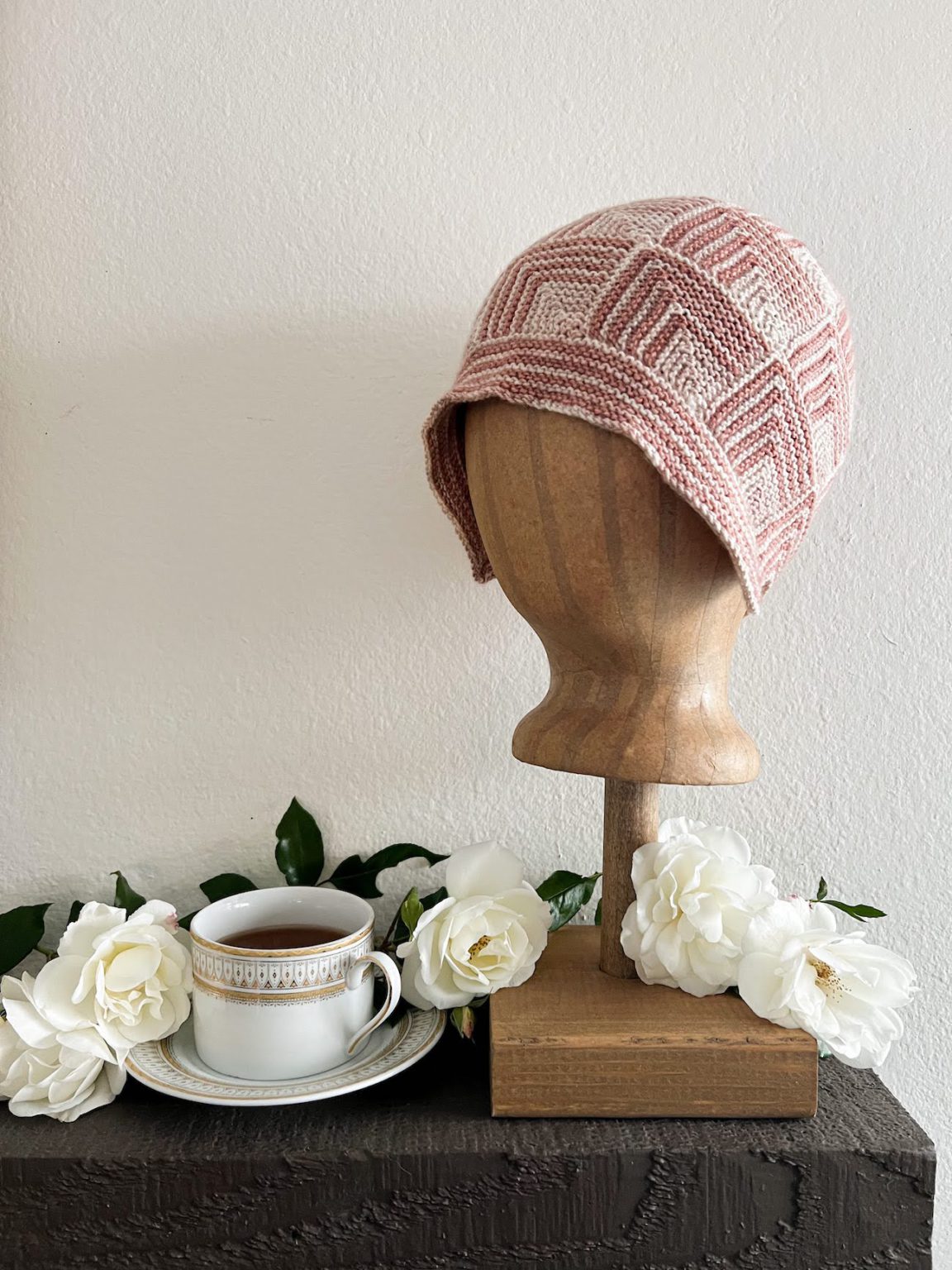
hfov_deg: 53.1
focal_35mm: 26
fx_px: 953
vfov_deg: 67.3
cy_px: 635
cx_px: 476
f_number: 1.5
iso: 400
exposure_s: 1/60
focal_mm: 5.7
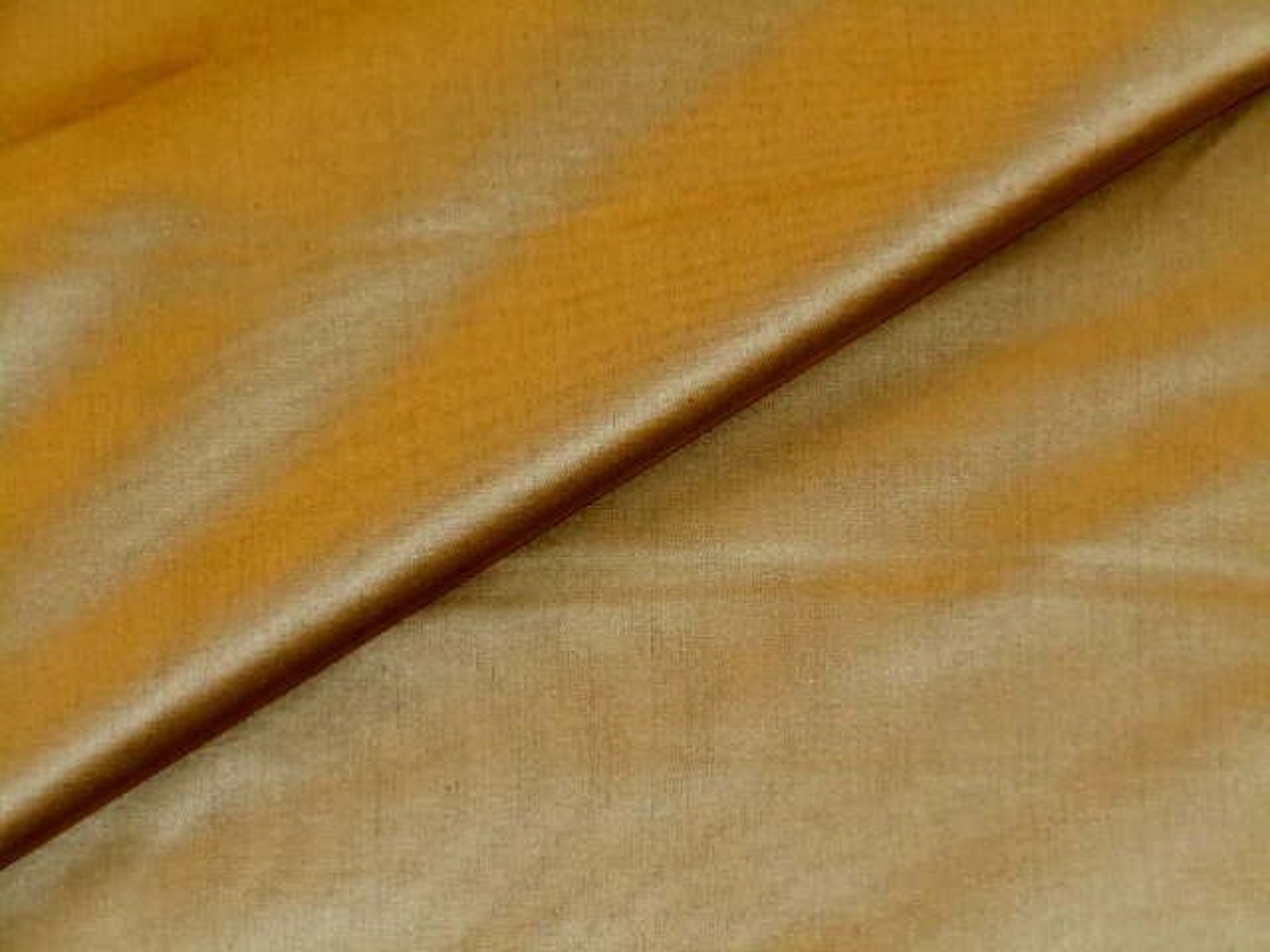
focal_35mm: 102
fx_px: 3742
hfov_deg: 19.3
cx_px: 635
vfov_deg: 14.5
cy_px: 476
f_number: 5.4
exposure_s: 1/60
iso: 800
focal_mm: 18.3
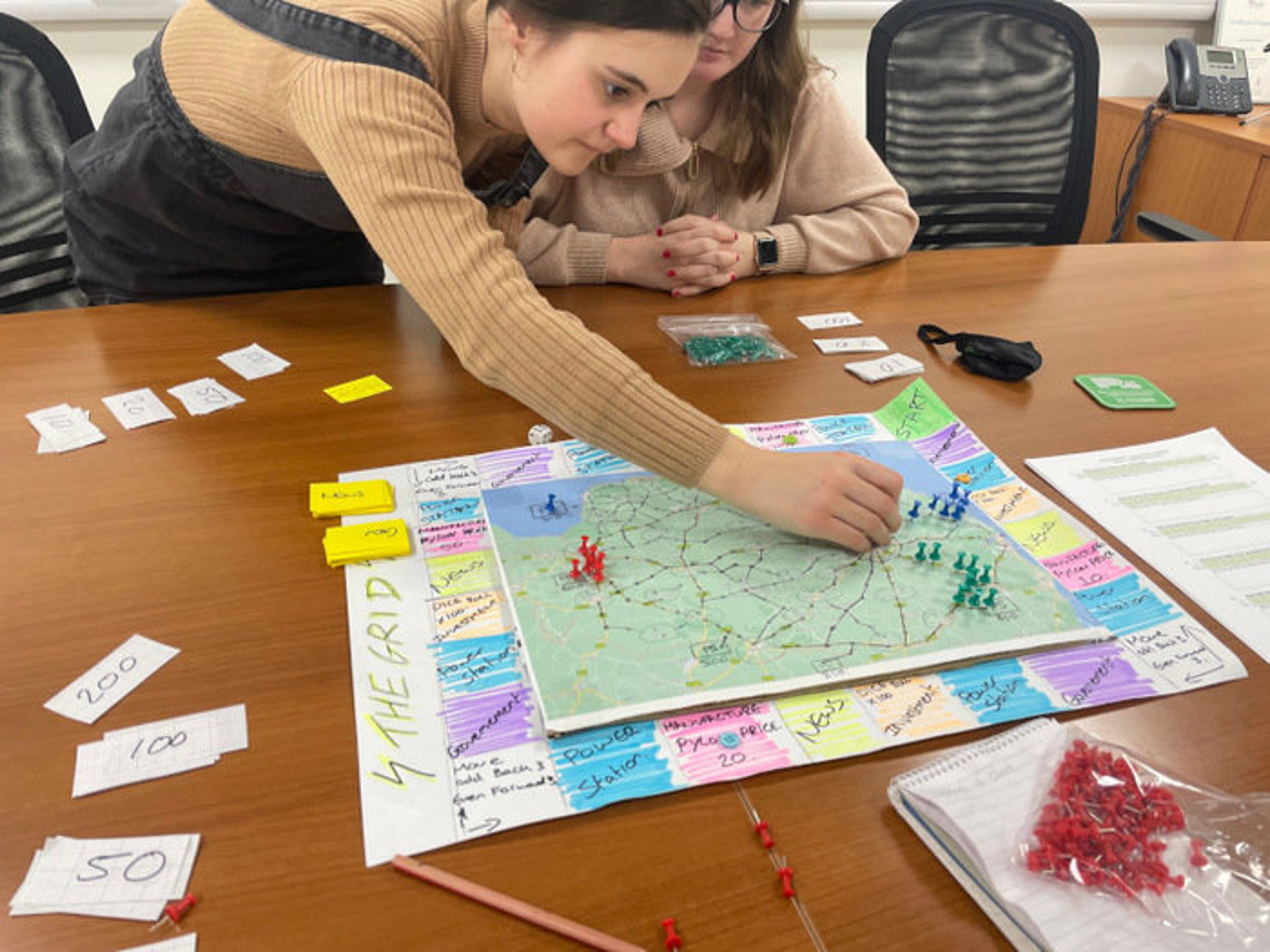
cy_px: 476
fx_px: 954
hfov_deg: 67.3
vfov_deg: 53.1
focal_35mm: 26
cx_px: 635
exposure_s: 1/100
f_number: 1.6
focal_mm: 4.2
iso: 100
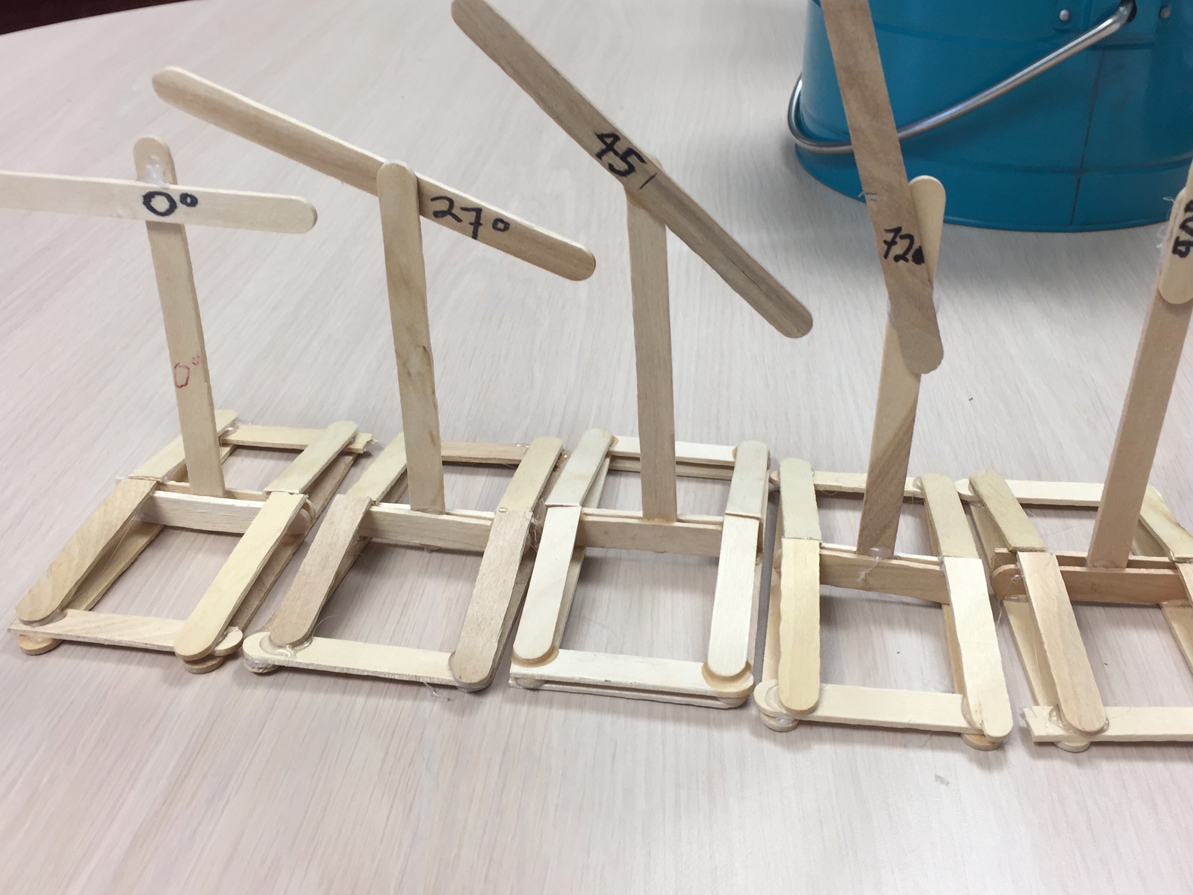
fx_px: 1275
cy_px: 382
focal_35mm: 37
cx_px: 650
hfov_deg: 50.1
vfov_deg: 38.6
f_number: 2.2
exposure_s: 1/33
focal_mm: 4.15
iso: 40
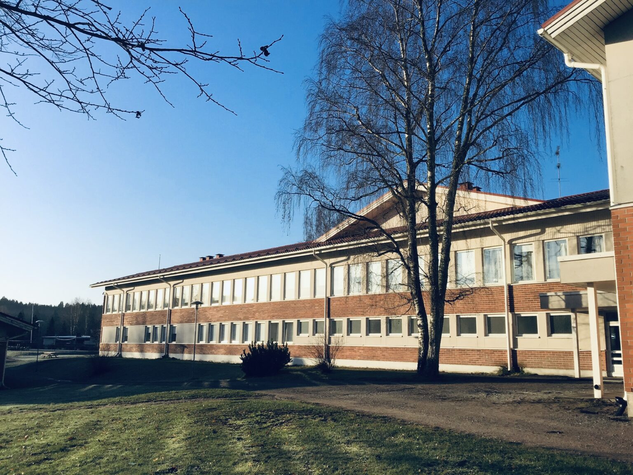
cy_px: 238
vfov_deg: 45.4
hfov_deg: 58.4
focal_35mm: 31
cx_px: 316
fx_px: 567
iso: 25
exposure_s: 1/867
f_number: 2.4
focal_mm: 3.3
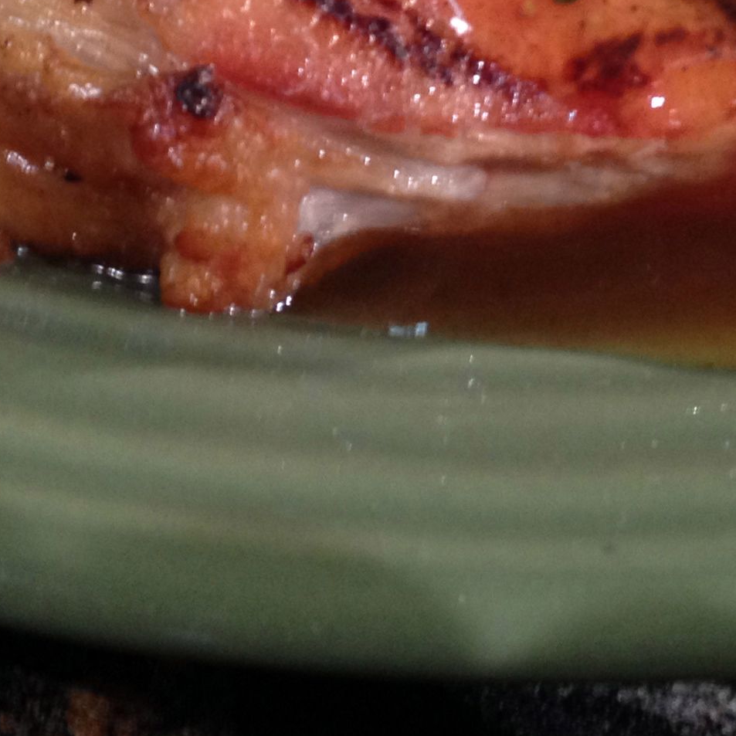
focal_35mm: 106
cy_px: -199
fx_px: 2550
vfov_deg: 15.7
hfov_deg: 16.4
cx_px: 359
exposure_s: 1/20
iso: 125
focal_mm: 4.28
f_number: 2.4
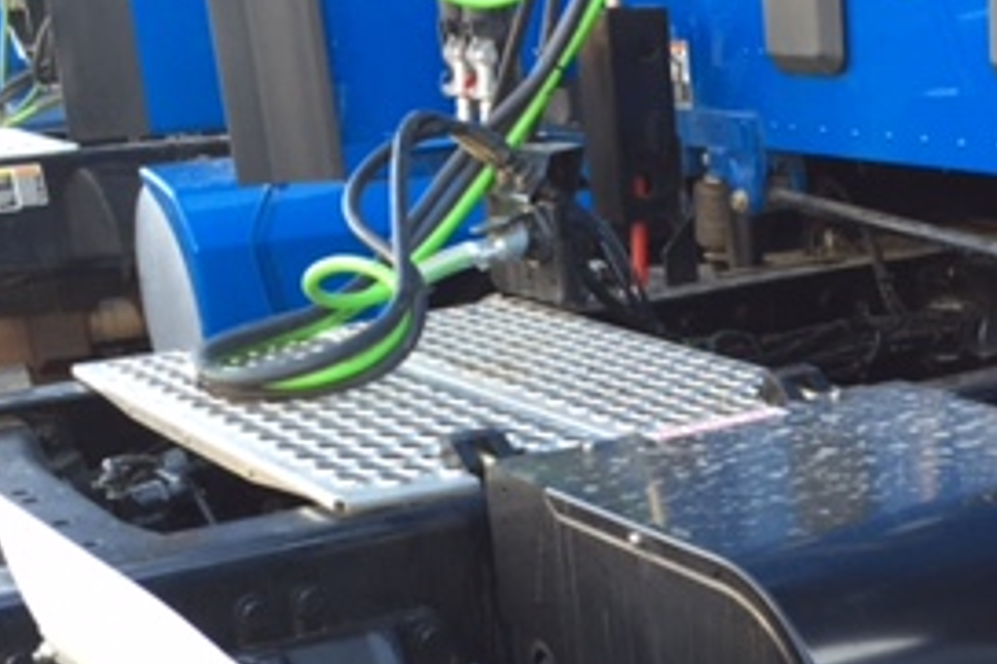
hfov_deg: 27.8
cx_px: 825
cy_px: 741
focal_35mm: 71
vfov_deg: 18.4
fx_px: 1965
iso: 40
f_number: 2.2
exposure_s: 1/60
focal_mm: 4.15
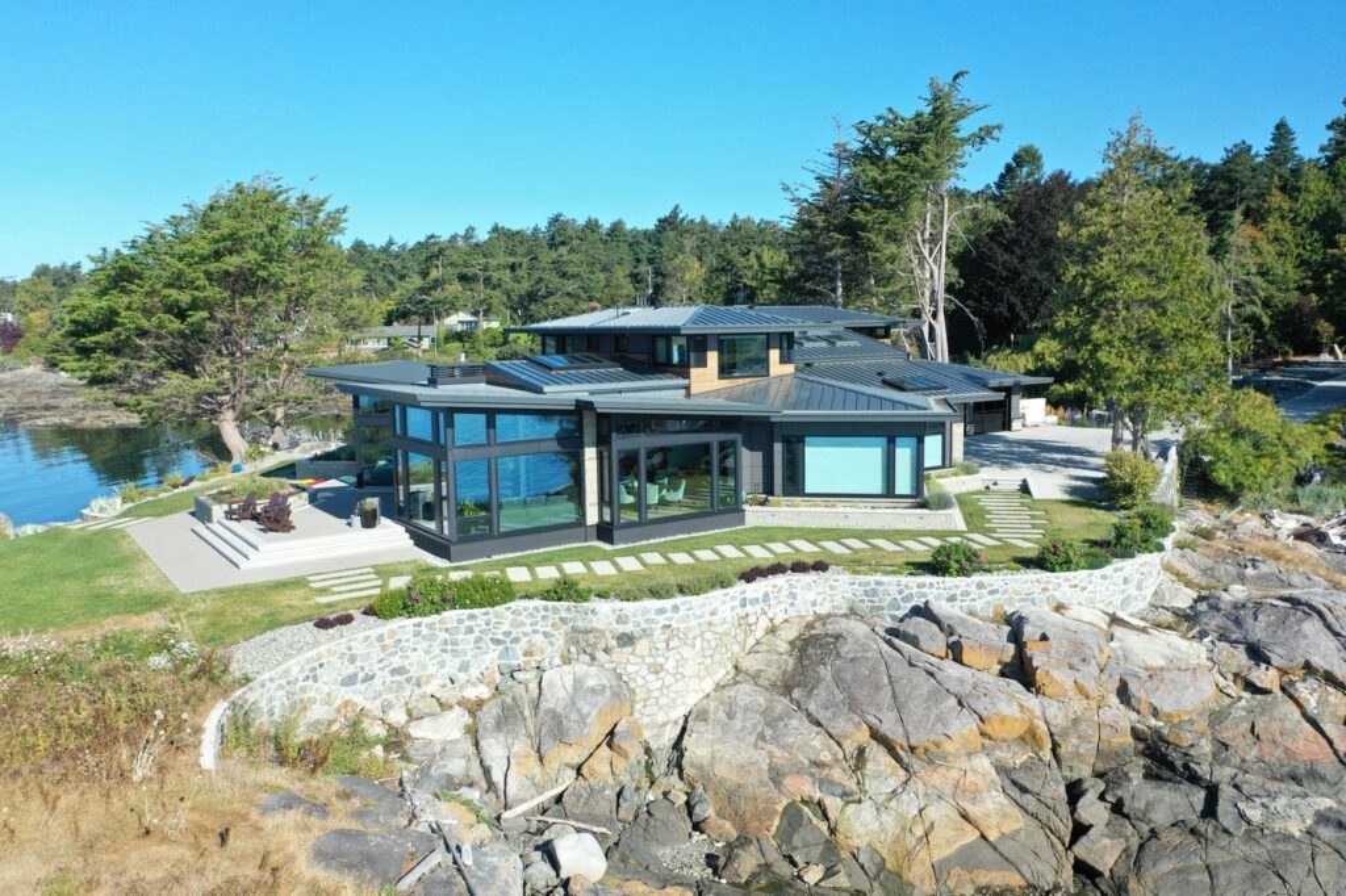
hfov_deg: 65.5
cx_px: 673
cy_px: 448
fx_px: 1046
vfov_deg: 46.4
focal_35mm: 28
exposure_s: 1/80
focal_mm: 10.26
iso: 100
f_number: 3.2
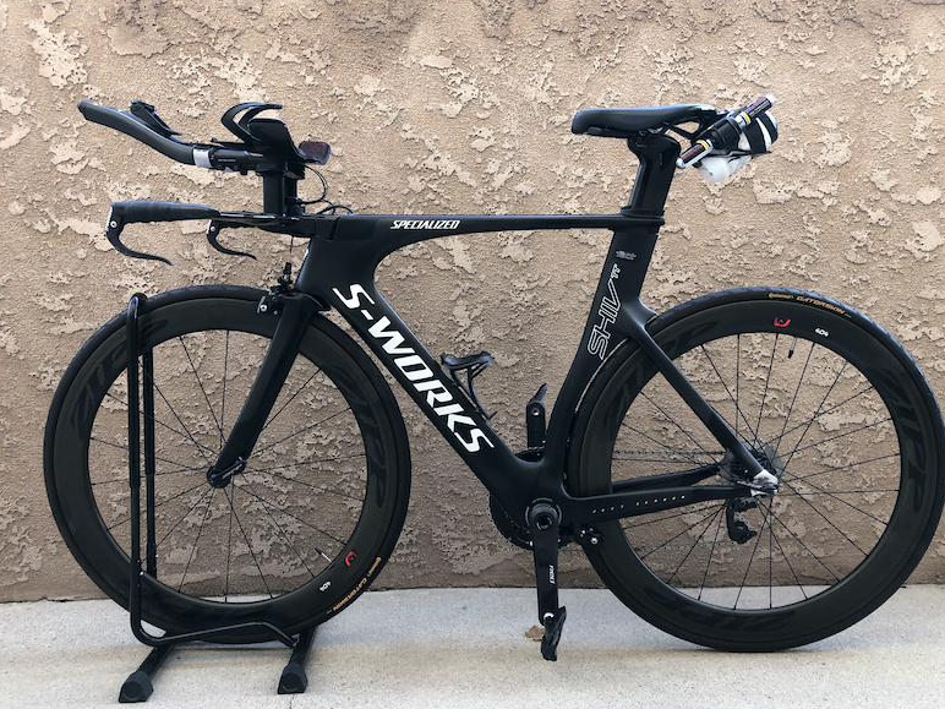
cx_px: 479
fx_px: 792
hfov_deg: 61.7
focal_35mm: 29
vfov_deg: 48.2
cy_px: 354
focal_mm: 3.99
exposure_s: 1/120
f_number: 1.8
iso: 50
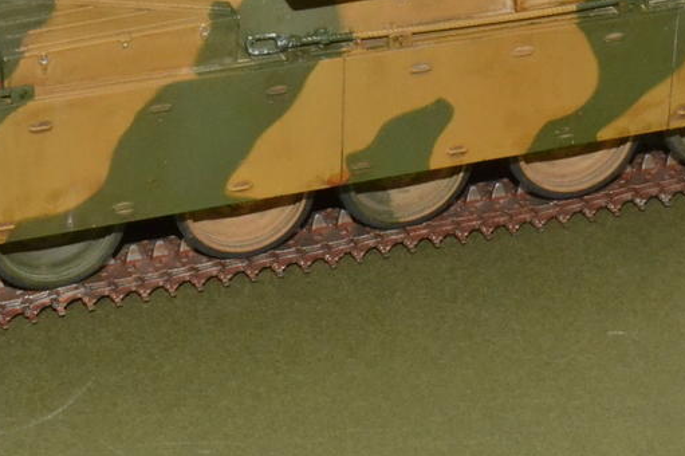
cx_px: 209
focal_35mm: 141
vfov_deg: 9.7
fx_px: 2681
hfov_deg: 14.5
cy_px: 19
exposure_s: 1/60
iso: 3200
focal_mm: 40
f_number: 25
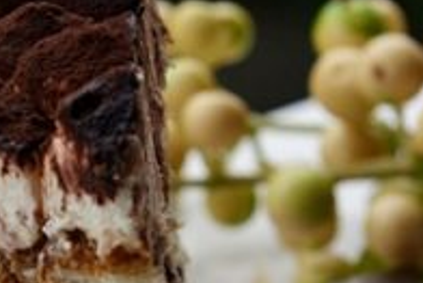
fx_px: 4139
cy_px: 300
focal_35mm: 352
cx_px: -60
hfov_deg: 5.8
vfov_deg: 3.9
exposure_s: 1/125
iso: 200
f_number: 8
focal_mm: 60
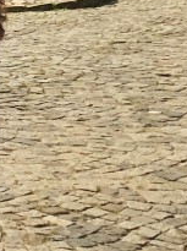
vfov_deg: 9.7
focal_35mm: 189
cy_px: -266
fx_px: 1366
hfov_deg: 7.5
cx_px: -205
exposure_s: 1/3205
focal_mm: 4.15
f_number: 2.2
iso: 25
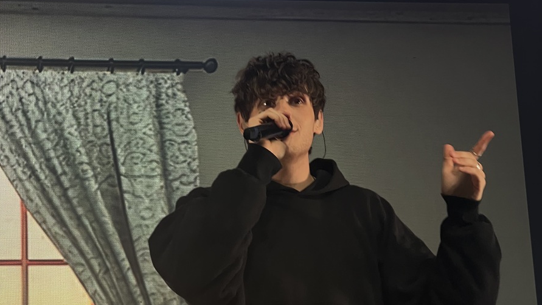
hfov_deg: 18.9
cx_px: 270
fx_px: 1624
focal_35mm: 113
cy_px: 212
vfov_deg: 10.7
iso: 250
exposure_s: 1/117
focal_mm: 9
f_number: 2.8
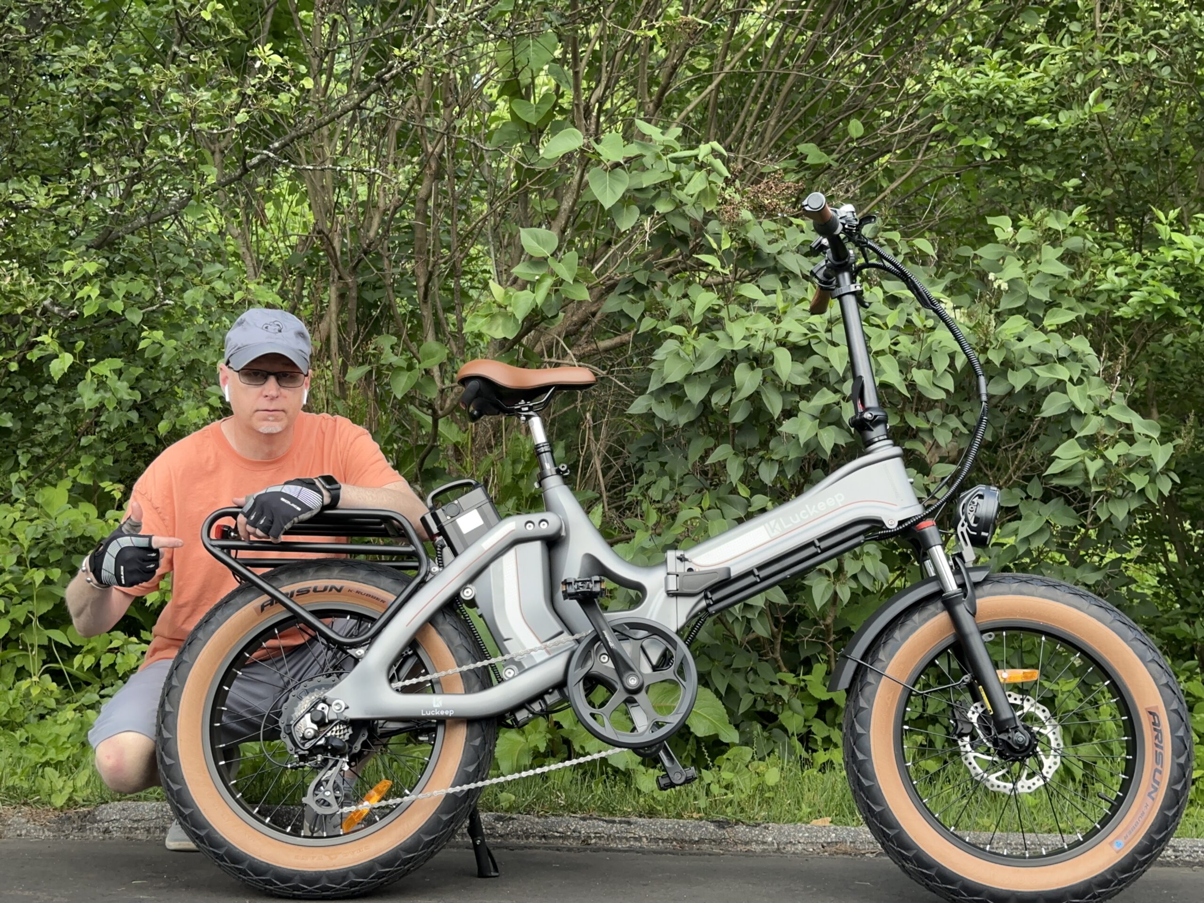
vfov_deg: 30.3
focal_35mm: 48
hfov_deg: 39.7
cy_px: 452
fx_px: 1670
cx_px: 602
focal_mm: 6.86
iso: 64
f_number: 1.78
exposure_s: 1/396
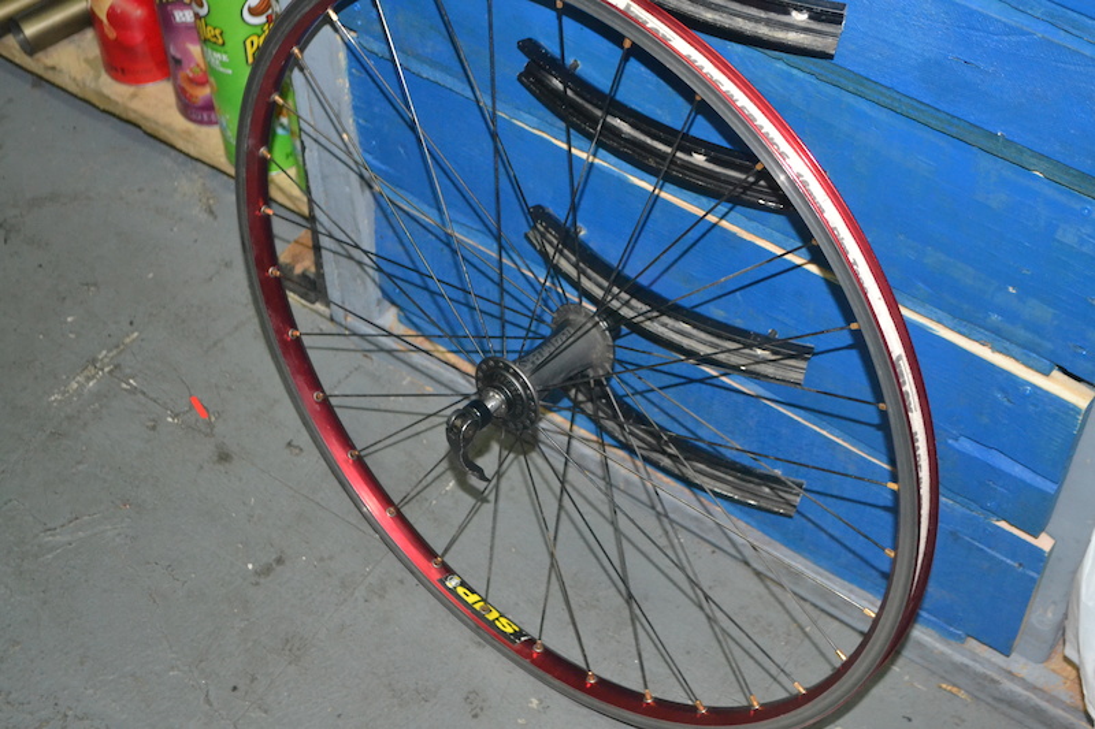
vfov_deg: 22.6
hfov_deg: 33.4
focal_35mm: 60
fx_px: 1825
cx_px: 548
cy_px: 364
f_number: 5.3
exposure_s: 1/60
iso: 3200
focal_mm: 40
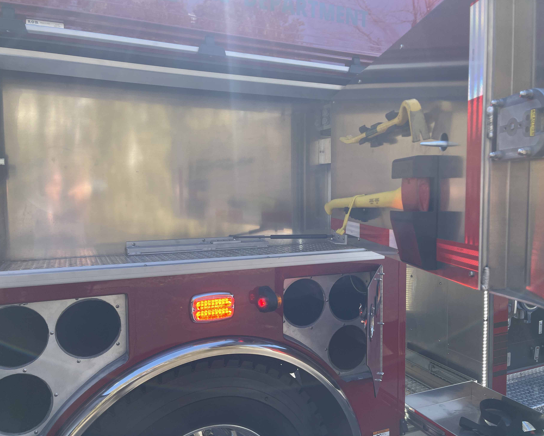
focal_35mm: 28
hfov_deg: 62.2
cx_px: 270
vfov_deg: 51.5
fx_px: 451
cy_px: 217
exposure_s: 1/780
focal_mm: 5.1
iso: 32
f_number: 1.6
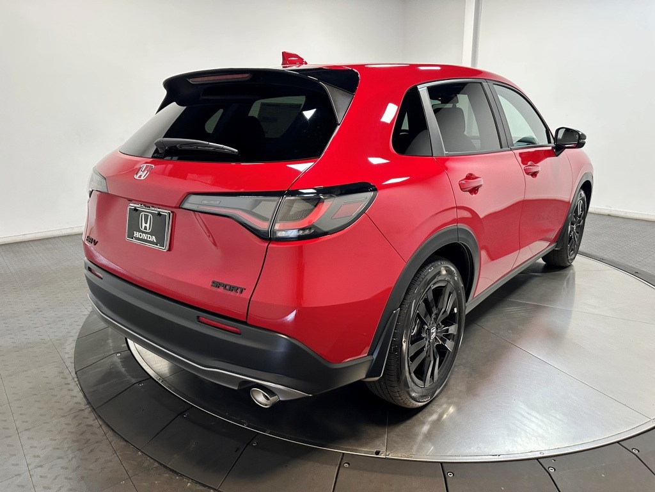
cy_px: 246
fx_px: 454
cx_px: 328
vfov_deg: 56.8
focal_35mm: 24
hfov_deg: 71.6
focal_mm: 6.86
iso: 400
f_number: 1.78
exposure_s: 1/60
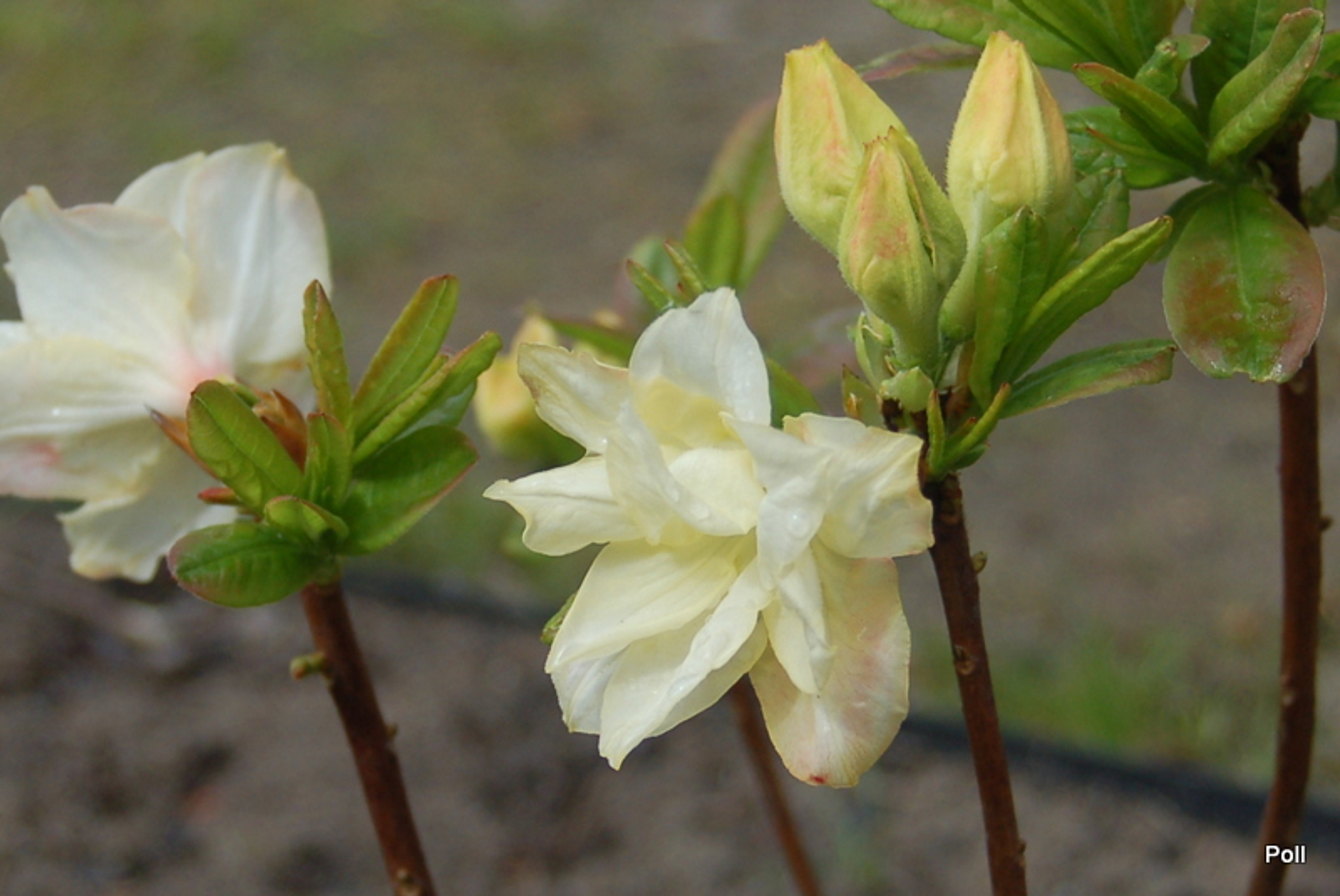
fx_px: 2459
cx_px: 670
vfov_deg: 20.7
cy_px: 448
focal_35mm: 66
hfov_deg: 30.5
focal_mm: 44
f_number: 4.2
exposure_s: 1/1000
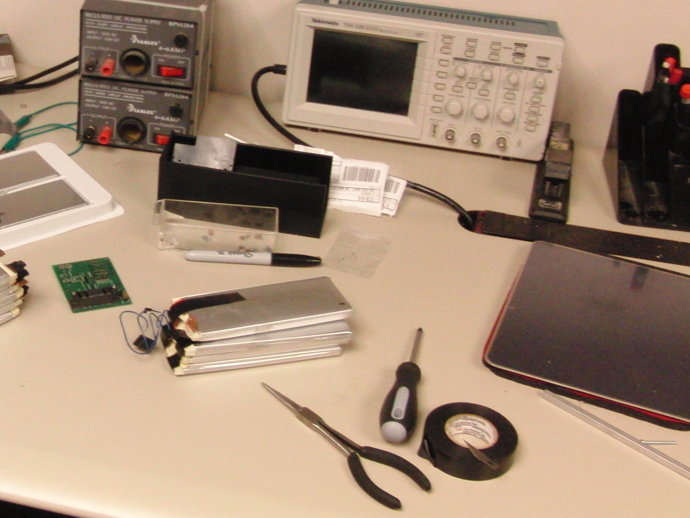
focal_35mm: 68
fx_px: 1355
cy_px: 175
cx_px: 60
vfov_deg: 21.5
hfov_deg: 27.5
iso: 400
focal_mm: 6.42
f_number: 3.6
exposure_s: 1/30
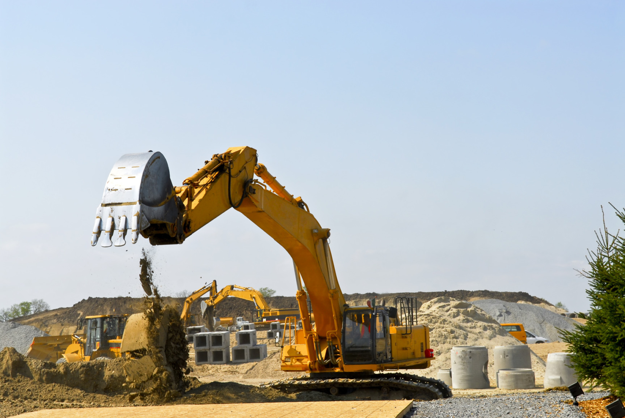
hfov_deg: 24.6
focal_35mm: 82
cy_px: 209
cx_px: 312
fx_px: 1434
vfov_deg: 16.6
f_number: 10
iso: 125
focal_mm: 55
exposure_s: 1/400
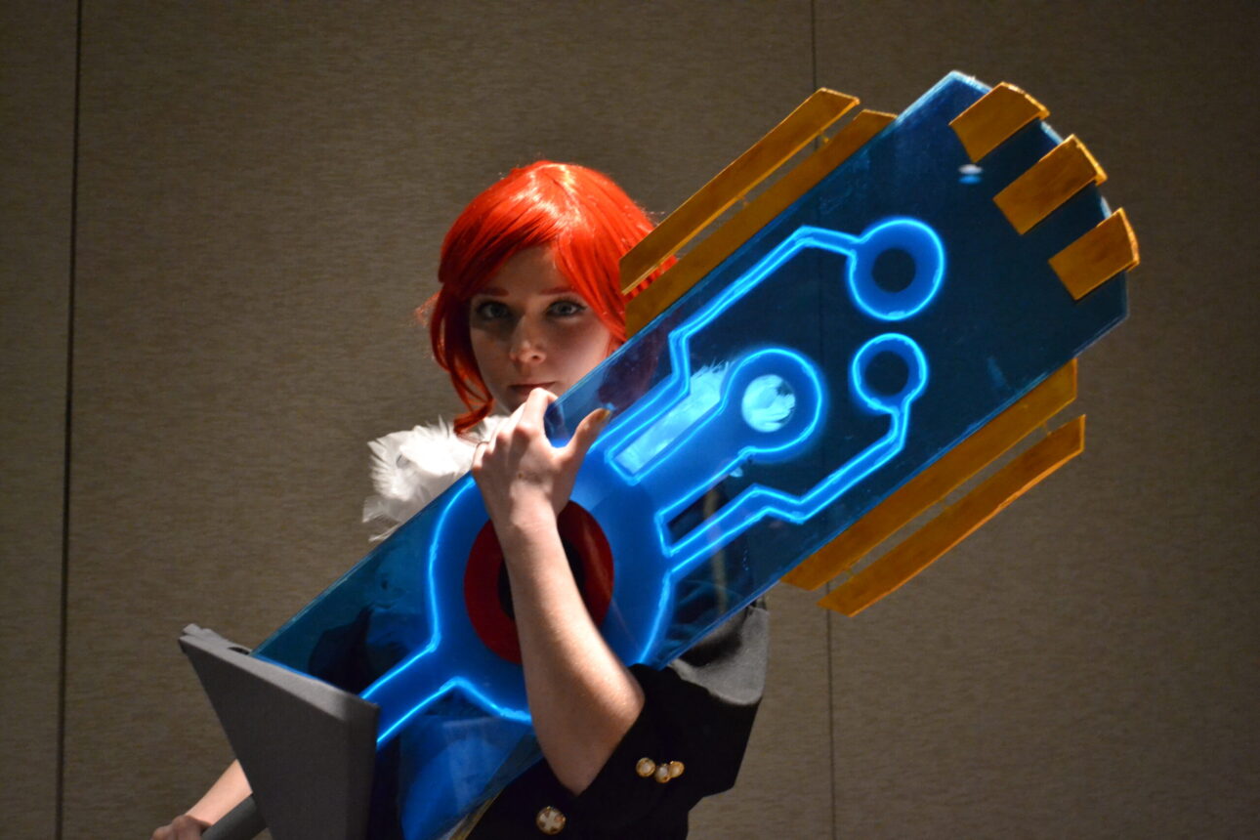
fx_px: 1890
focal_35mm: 54
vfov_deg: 25.1
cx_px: 630
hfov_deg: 36.9
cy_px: 420
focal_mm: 36
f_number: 5
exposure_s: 1/15
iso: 3200
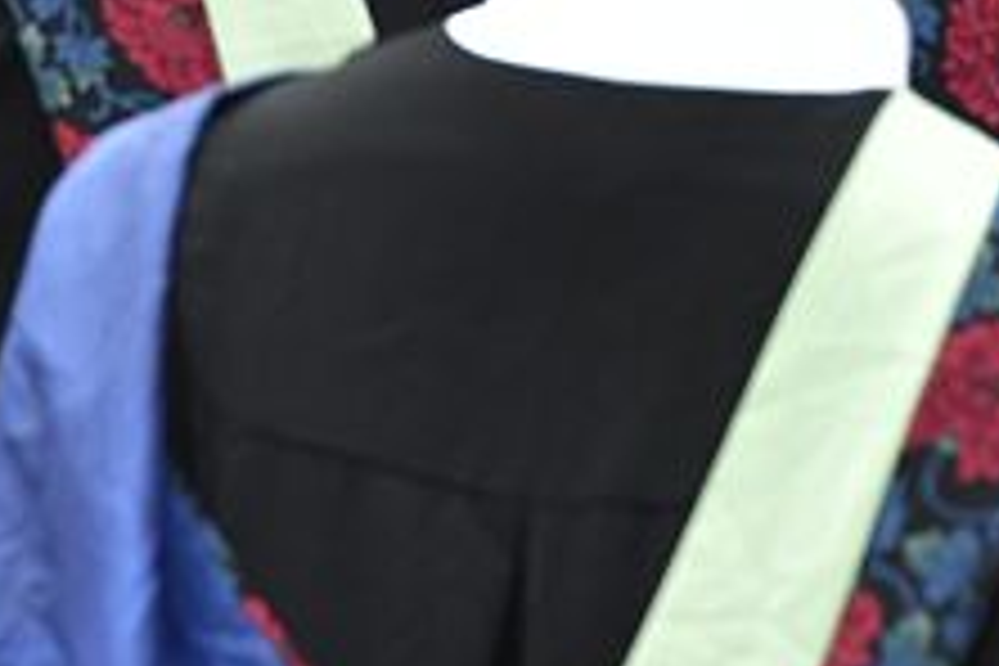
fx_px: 29995
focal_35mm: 1081
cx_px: 670
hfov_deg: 1.9
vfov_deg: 1.3
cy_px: -871
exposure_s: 1/125
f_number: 5.6
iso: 280
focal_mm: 200
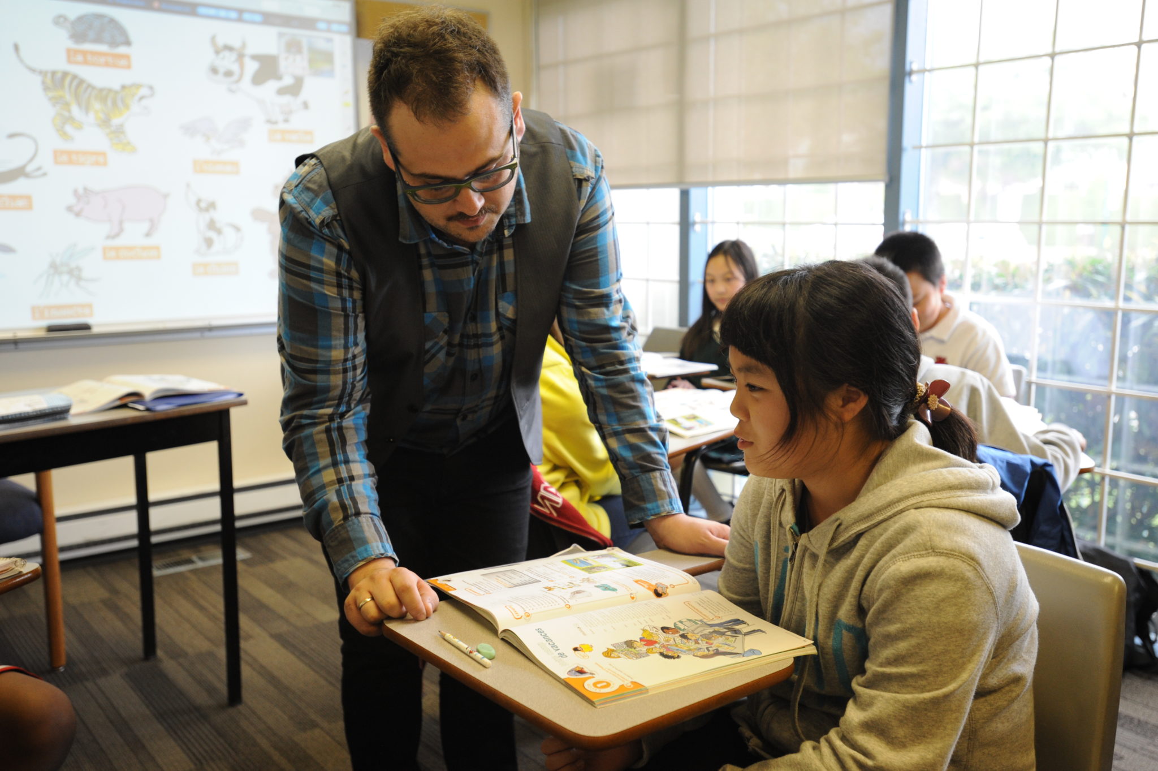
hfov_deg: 54.5
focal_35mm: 35
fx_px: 1125
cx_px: 579
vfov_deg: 37.8
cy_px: 386
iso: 1600
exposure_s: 1/160
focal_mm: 35
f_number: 4.5
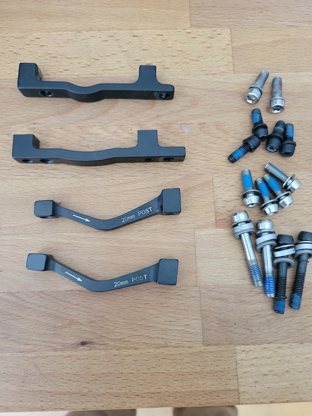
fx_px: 312
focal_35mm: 26
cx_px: 156
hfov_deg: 53.1
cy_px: 208
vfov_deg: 67.3
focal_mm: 5.4
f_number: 1.8
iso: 320
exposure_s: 1/40
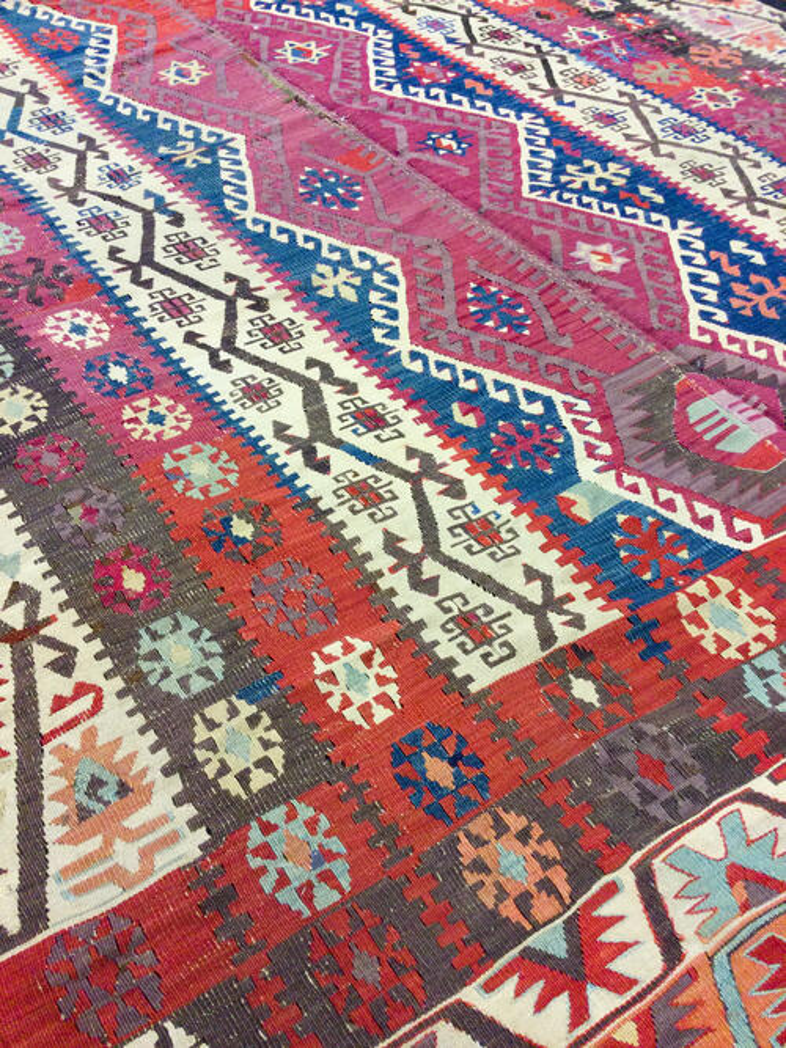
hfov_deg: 45.4
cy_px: 524
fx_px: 939
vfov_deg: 58.4
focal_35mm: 31
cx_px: 393
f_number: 2.4
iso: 50
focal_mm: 3.3
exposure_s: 1/30
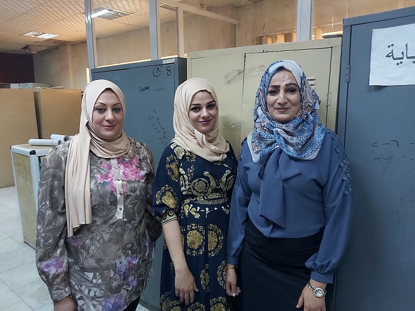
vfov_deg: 53.1
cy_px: 156
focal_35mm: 26
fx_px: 312
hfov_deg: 67.3
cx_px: 208
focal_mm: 3.92
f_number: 1.7
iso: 250
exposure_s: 1/50
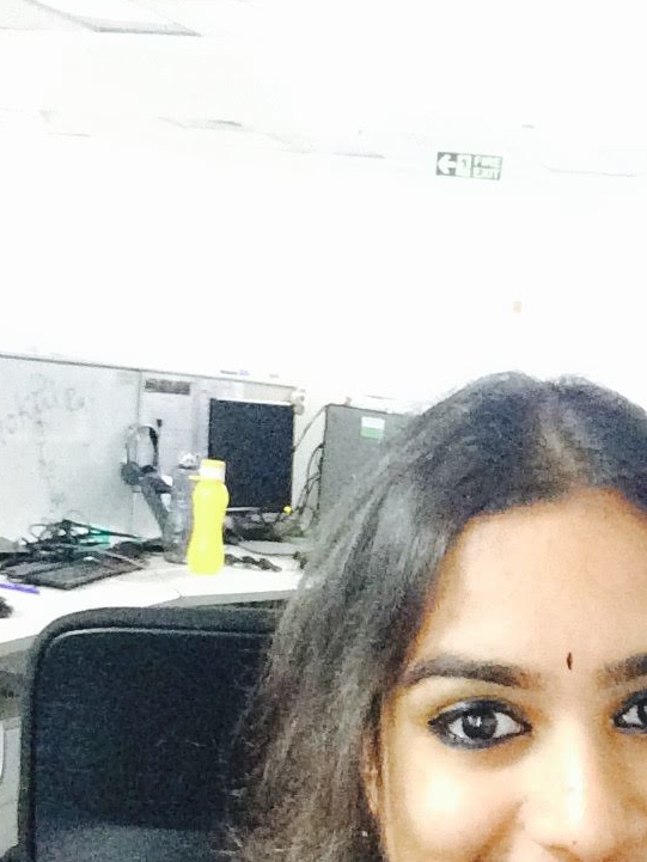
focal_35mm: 55
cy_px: 696
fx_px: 1370
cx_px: 560
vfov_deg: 33.8
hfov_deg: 25.9
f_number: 2.4
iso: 800
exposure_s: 1/17
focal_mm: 2.15
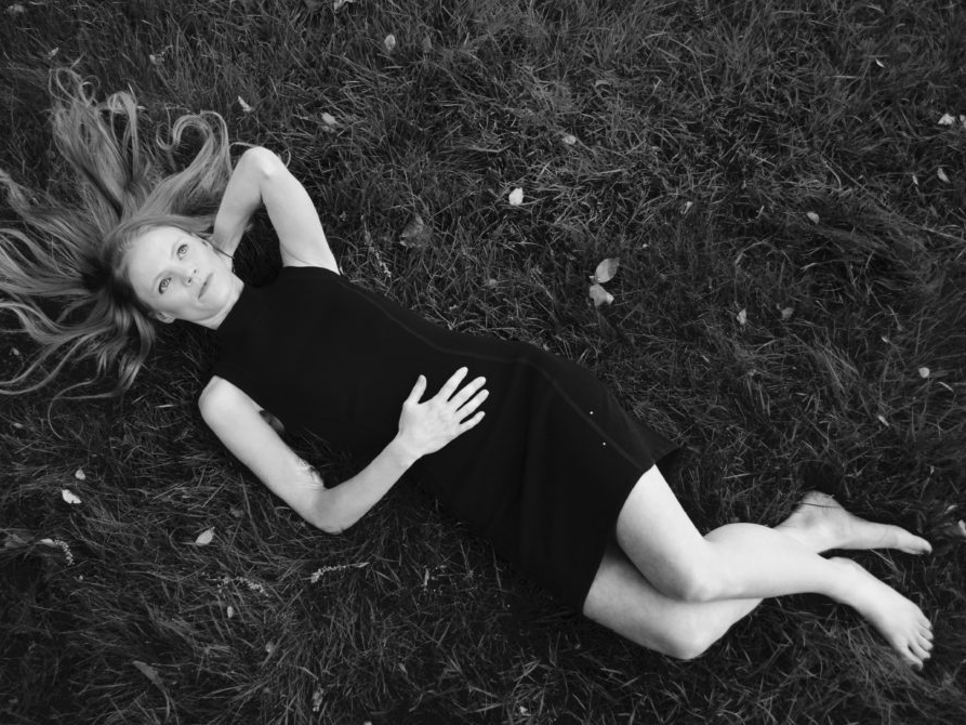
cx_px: 416
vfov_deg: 43.0
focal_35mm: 33
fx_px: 921
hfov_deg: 55.2
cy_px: 366
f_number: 5
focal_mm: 20
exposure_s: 1/100
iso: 400
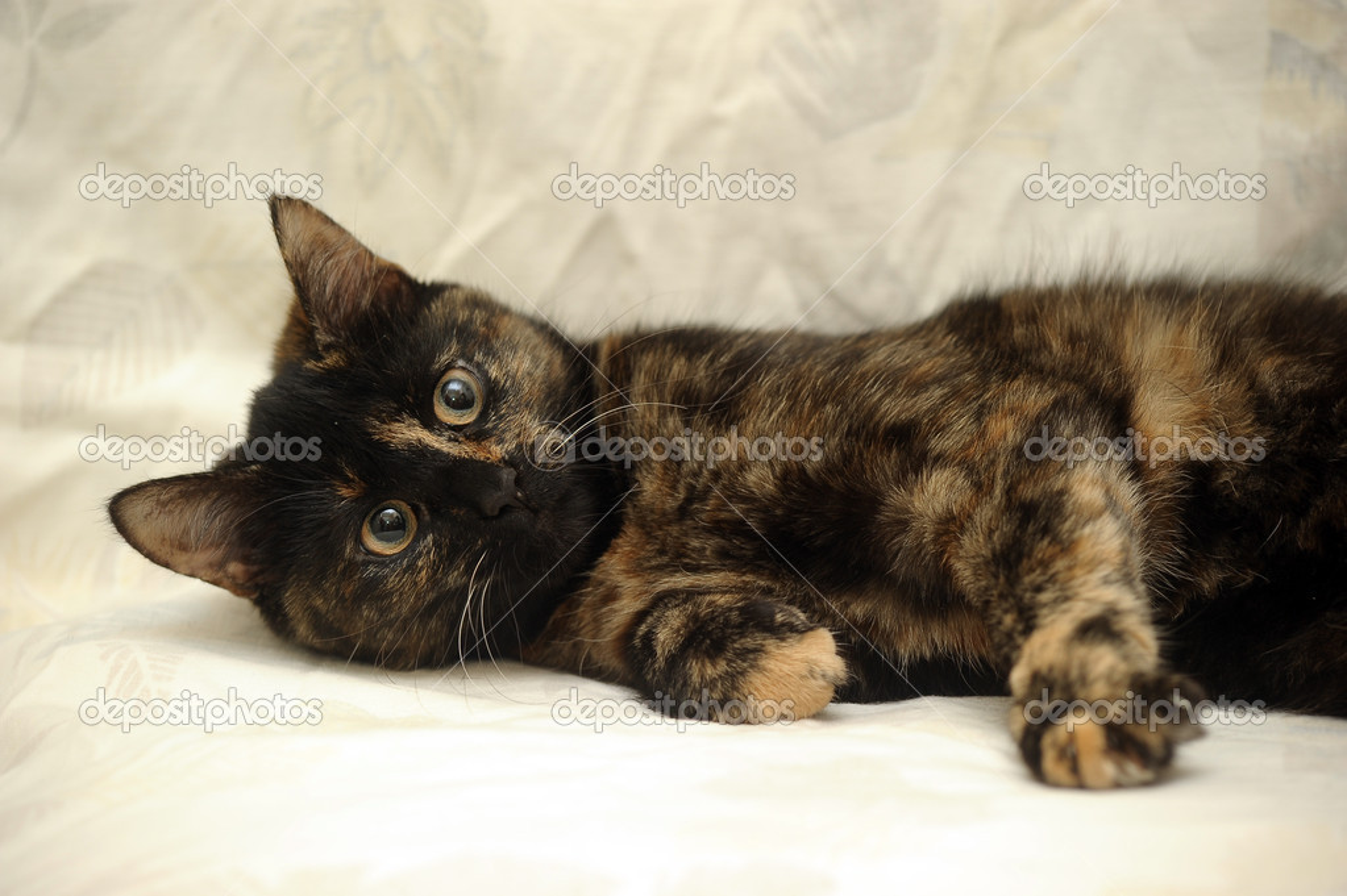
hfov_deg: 12.8
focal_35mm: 160
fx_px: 5983
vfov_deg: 8.6
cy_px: 448
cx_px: 674
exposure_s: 1/200
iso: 400
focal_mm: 160
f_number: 8
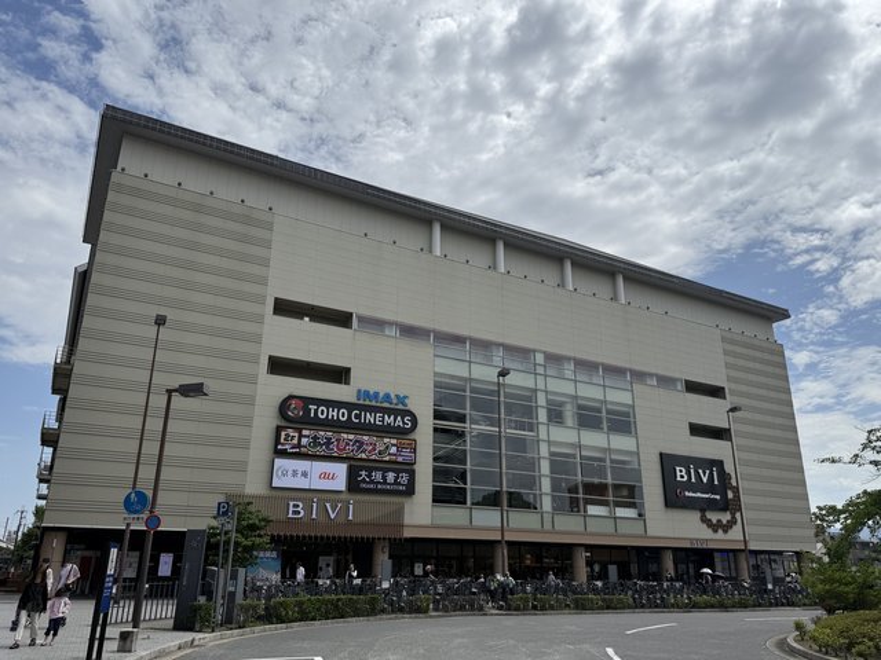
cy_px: 330
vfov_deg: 56.8
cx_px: 440
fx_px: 611
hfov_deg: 71.6
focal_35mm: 24
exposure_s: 1/11905
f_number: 1.78
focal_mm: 6.76
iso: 80
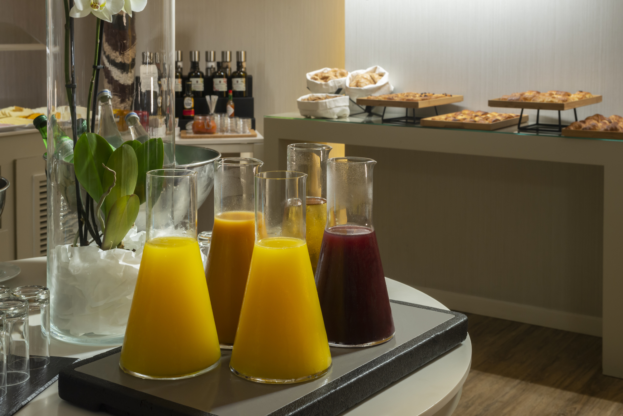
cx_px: 312
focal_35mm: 58
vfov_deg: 23.4
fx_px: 1004
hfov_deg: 34.5
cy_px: 208
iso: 640
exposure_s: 1/4
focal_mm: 58
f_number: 16
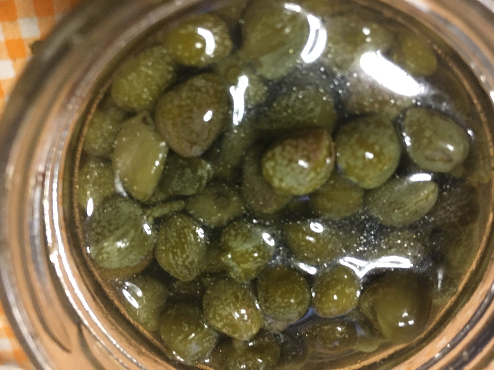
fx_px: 414
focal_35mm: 29
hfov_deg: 61.7
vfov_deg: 48.2
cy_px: 185
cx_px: 247
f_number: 2.2
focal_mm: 4.15
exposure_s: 1/8
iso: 125
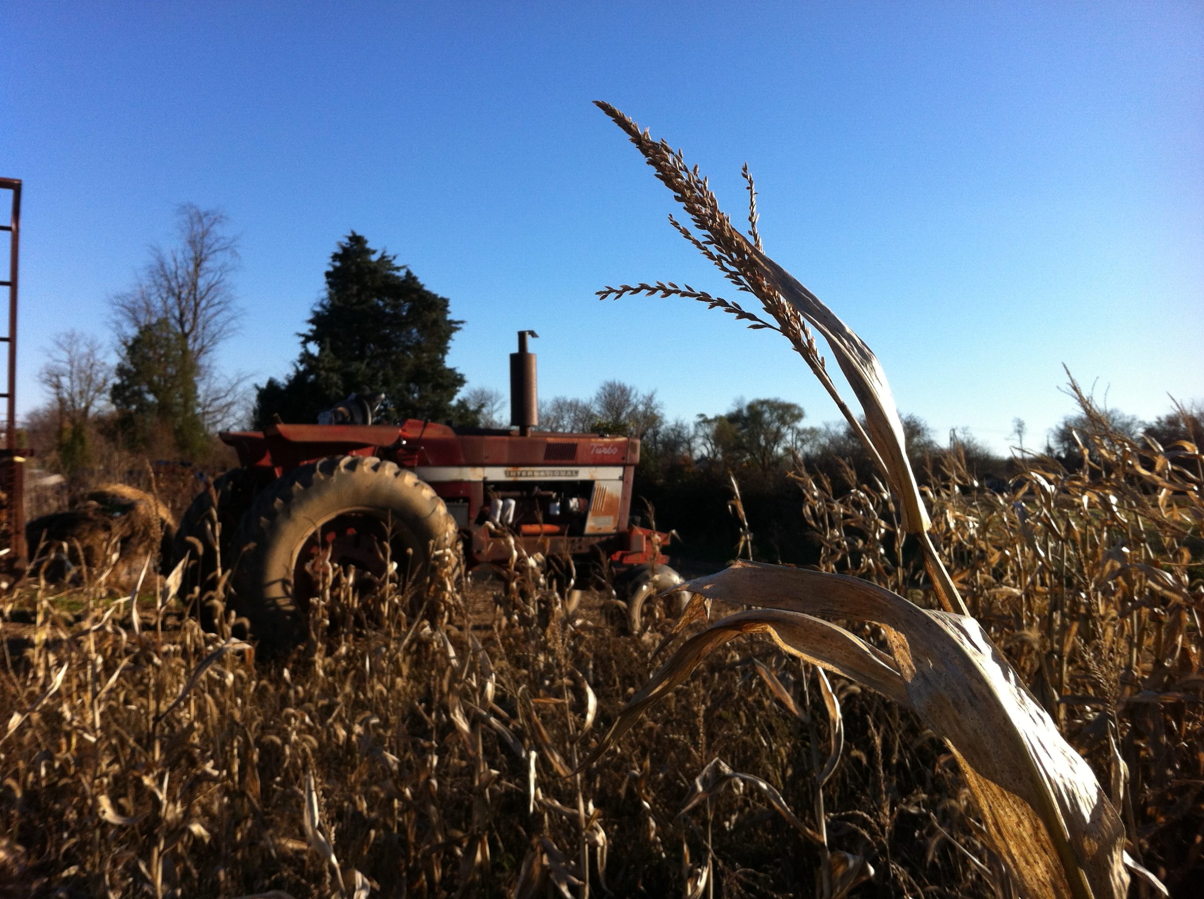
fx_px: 1216
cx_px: 602
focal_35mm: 35
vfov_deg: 40.6
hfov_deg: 52.7
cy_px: 450
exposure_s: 1/973
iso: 80
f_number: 2.8
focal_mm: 3.85
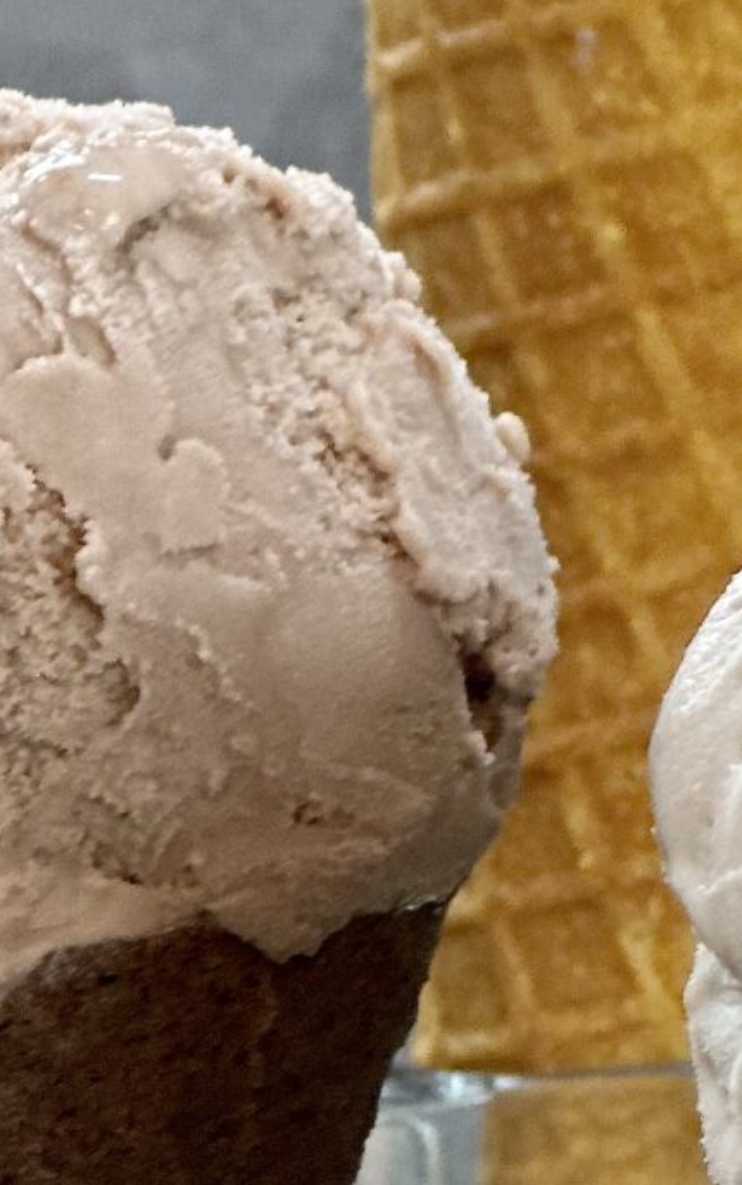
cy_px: 1213
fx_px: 9826
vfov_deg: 6.9
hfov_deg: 4.3
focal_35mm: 304
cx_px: 652
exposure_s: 1/60
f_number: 2.8
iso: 160
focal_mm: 9
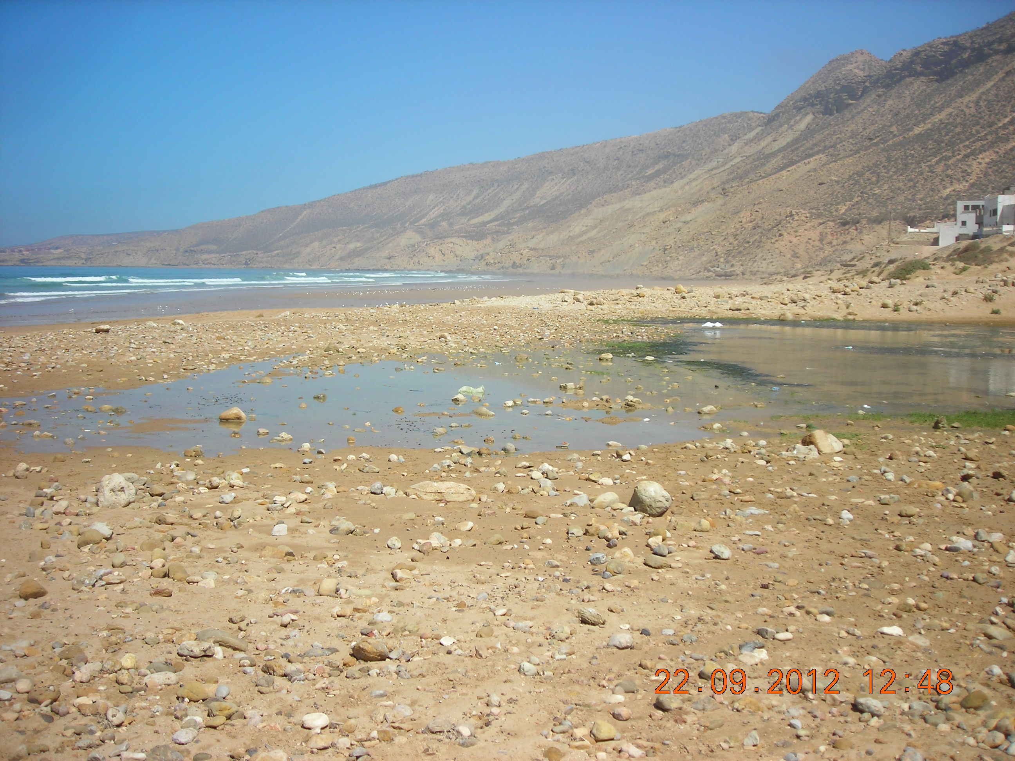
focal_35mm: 38
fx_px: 1114
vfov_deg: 37.7
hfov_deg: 49.0
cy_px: 380
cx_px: 508
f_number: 6.4
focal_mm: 6.3
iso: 50
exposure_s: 1/212
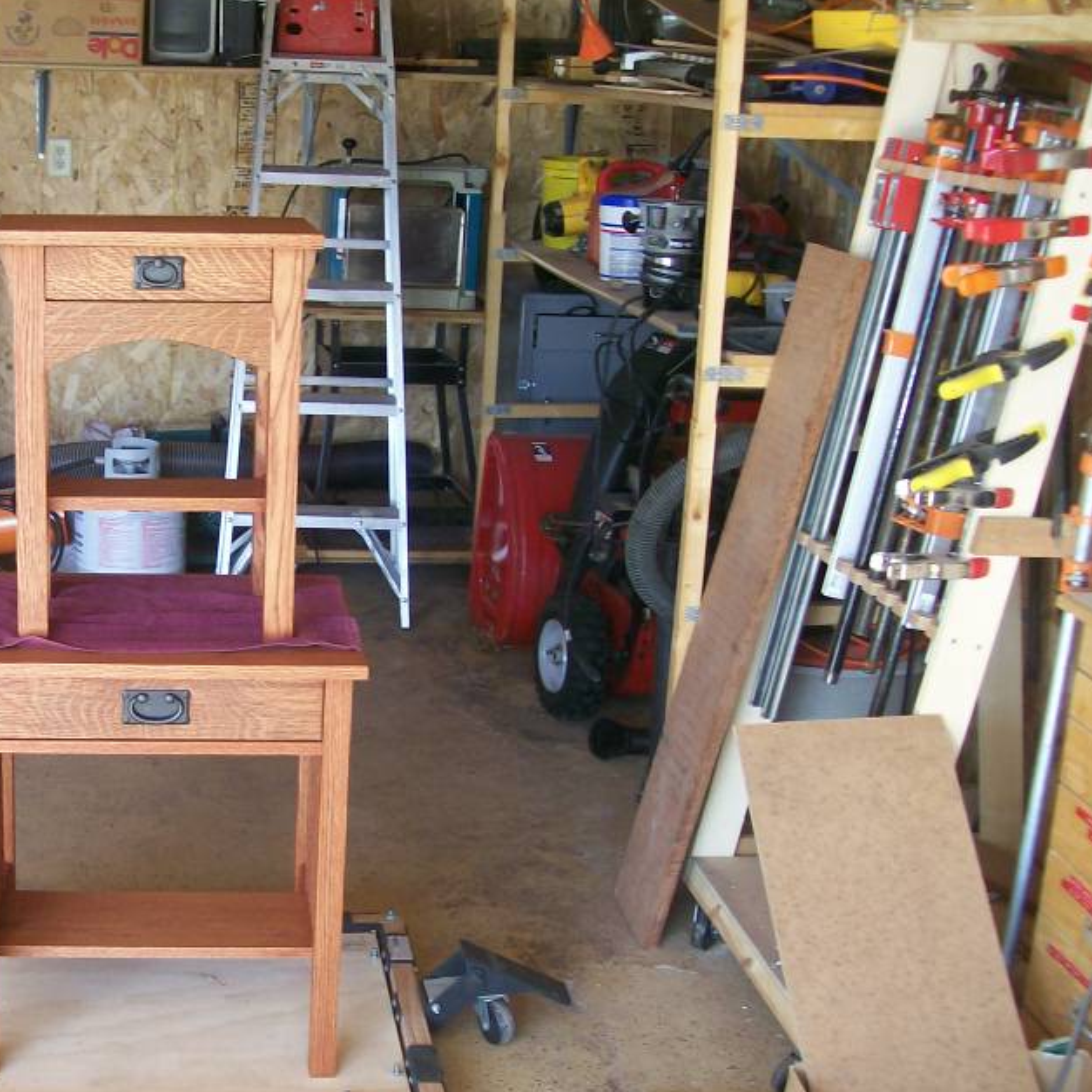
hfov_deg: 31.9
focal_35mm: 52
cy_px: 651
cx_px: 211
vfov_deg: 32.7
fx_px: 1856
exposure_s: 1/67.1
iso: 80
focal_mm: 6
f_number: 2.7
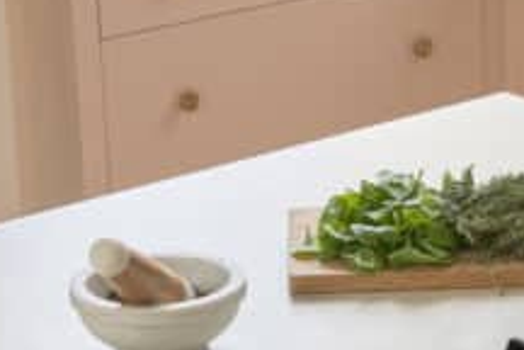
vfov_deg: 7.8
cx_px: 597
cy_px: 310
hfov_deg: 11.5
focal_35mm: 176
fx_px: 2562
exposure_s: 1/8
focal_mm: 38
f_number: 10
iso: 64
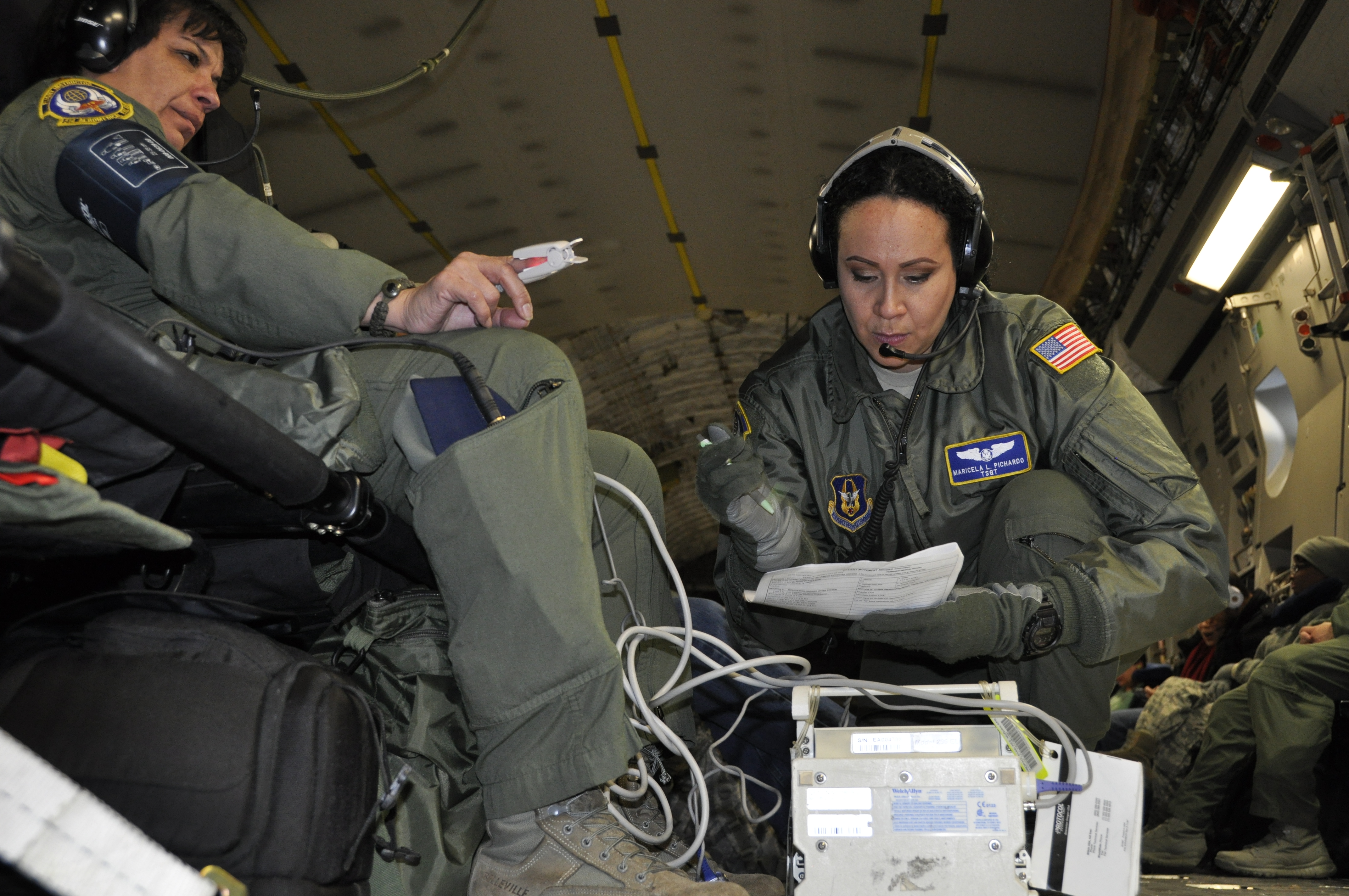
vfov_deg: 34.1
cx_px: 674
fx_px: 1460
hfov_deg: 49.6
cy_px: 448
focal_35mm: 39
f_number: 4
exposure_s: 1/60
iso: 800
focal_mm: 26
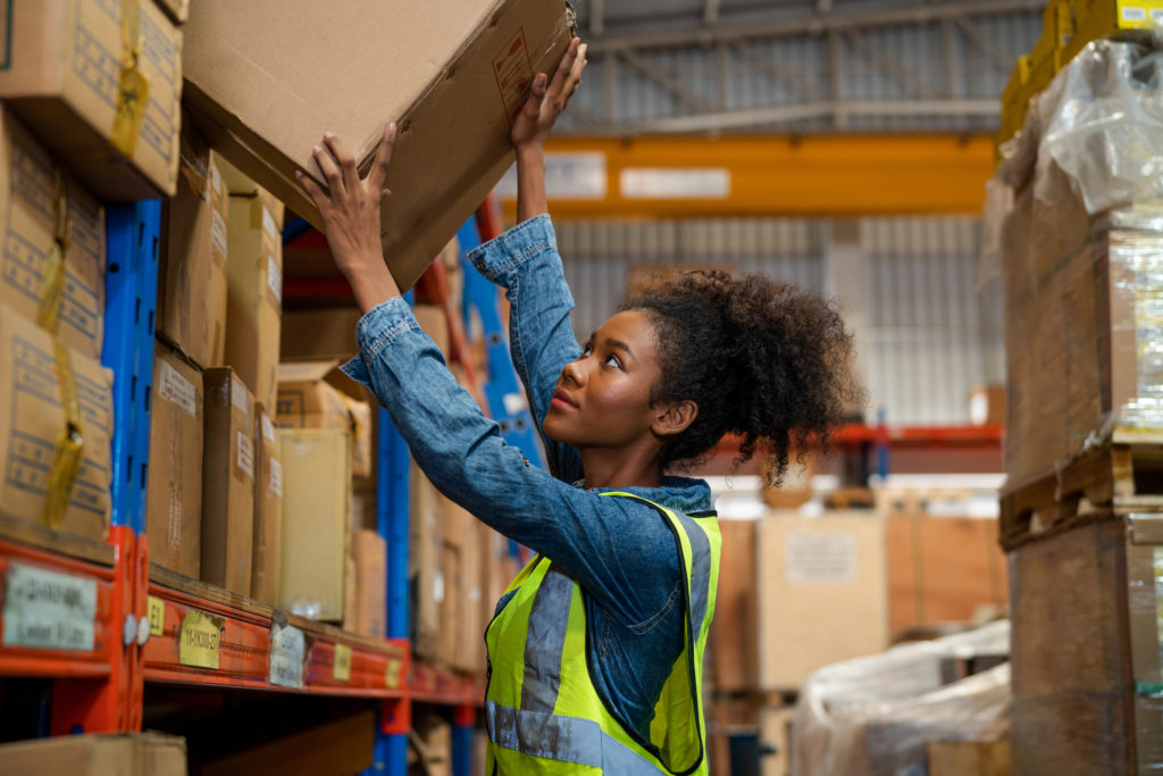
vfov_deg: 27.0
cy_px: 388
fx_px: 1615
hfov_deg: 39.6
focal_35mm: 50
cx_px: 582
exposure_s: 1/80
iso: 320
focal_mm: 50
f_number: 2.2
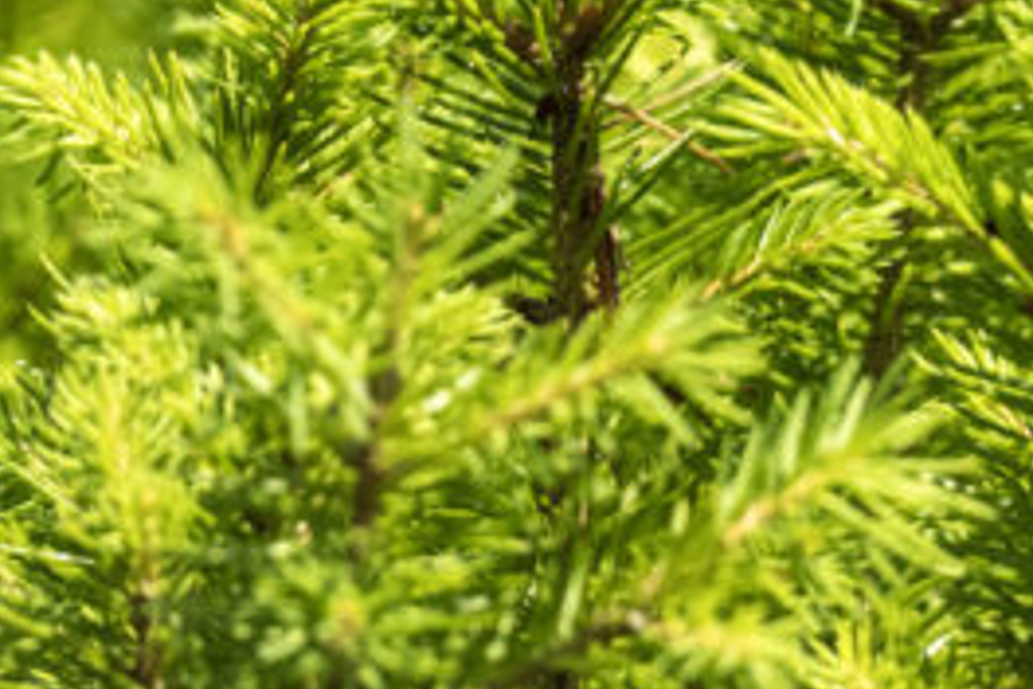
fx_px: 20027
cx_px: 31
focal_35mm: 698
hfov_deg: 3.0
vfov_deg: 2.0
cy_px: -141
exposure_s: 1/5000
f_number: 5.6
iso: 800
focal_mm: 120
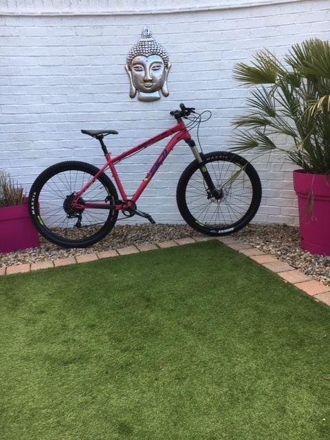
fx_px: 369
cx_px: 165
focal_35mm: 29
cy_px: 220
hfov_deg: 48.2
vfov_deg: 61.7
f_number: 2.2
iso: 25
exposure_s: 1/137
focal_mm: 4.15
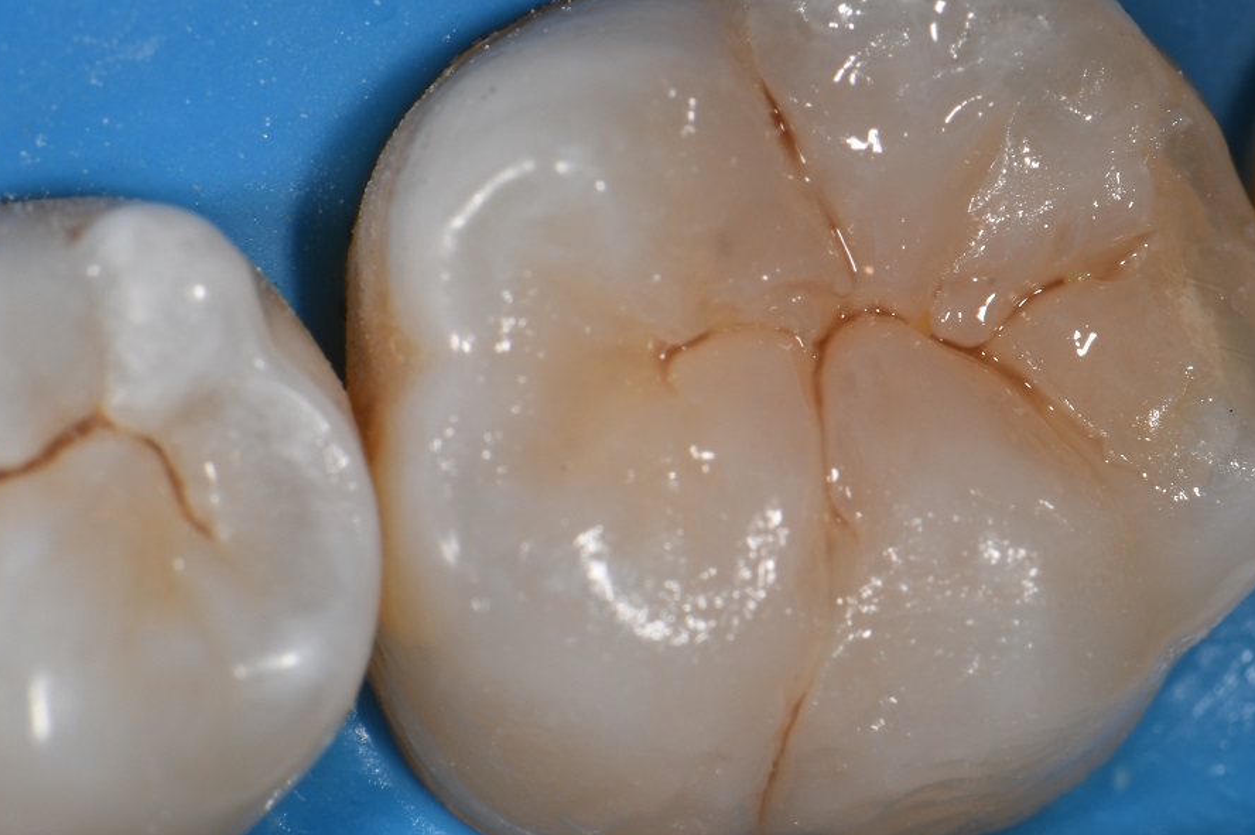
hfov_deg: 8.6
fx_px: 8327
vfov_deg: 5.7
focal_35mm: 239
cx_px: 780
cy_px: 376
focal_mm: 105
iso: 200
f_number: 32
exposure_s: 1/160
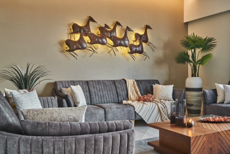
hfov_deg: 57.2
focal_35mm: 33
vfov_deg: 40.0
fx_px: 211
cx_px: 115
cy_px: 77
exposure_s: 1/3
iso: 125
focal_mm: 33
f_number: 10
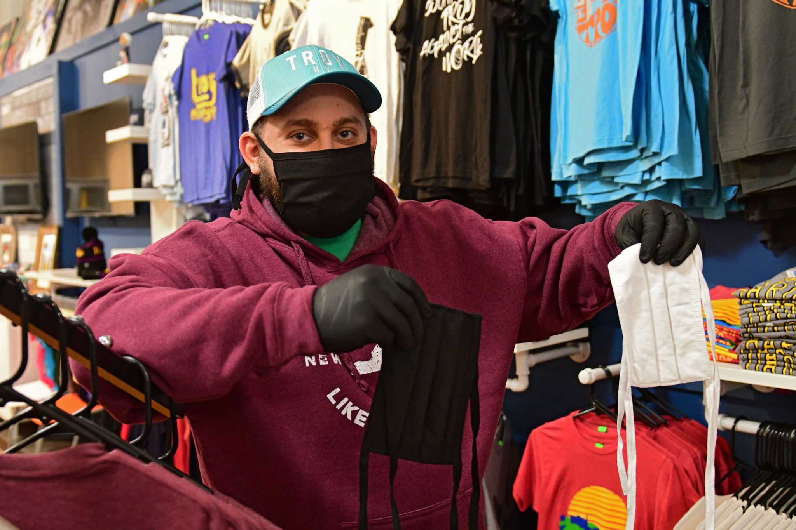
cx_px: 398
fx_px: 895
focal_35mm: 40
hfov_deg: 47.9
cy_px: 265
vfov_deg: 33.0
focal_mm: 27
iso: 3200
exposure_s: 1/60
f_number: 3.2
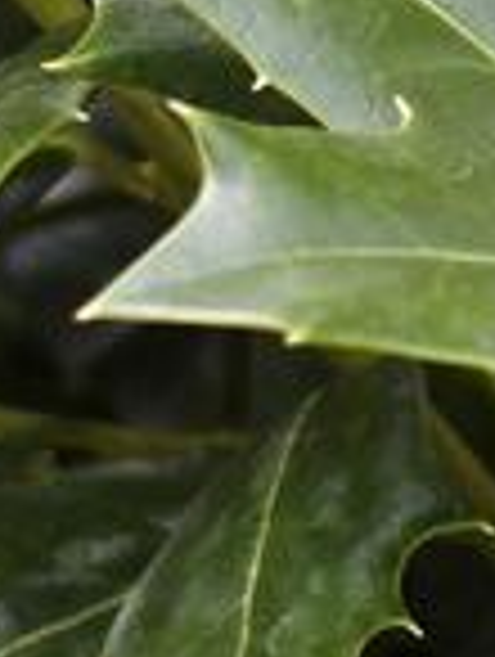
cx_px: 878
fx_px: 6768
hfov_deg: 4.2
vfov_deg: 5.5
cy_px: -104
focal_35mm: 356
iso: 64
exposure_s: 1/180
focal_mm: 15.5
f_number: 3.6
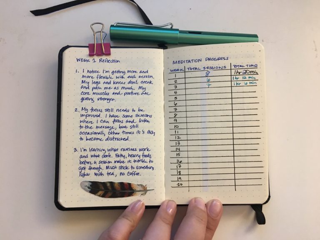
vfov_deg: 48.2
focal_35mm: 29
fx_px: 268
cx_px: 160
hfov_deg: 61.7
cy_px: 120
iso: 80
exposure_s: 1/8
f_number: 2.2
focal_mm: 4.15
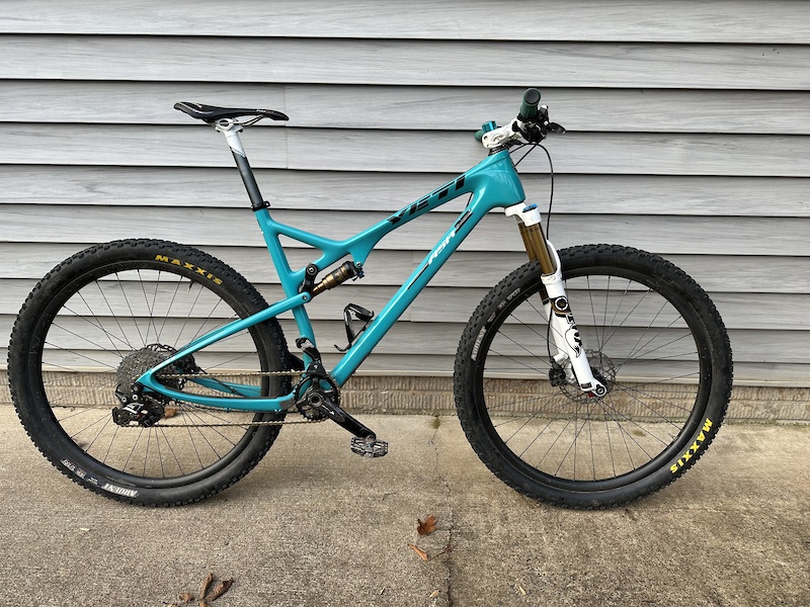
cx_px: 405
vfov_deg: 56.8
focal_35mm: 24
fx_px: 562
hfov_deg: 71.6
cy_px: 304
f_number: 1.78
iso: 64
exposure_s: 1/121
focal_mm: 6.86
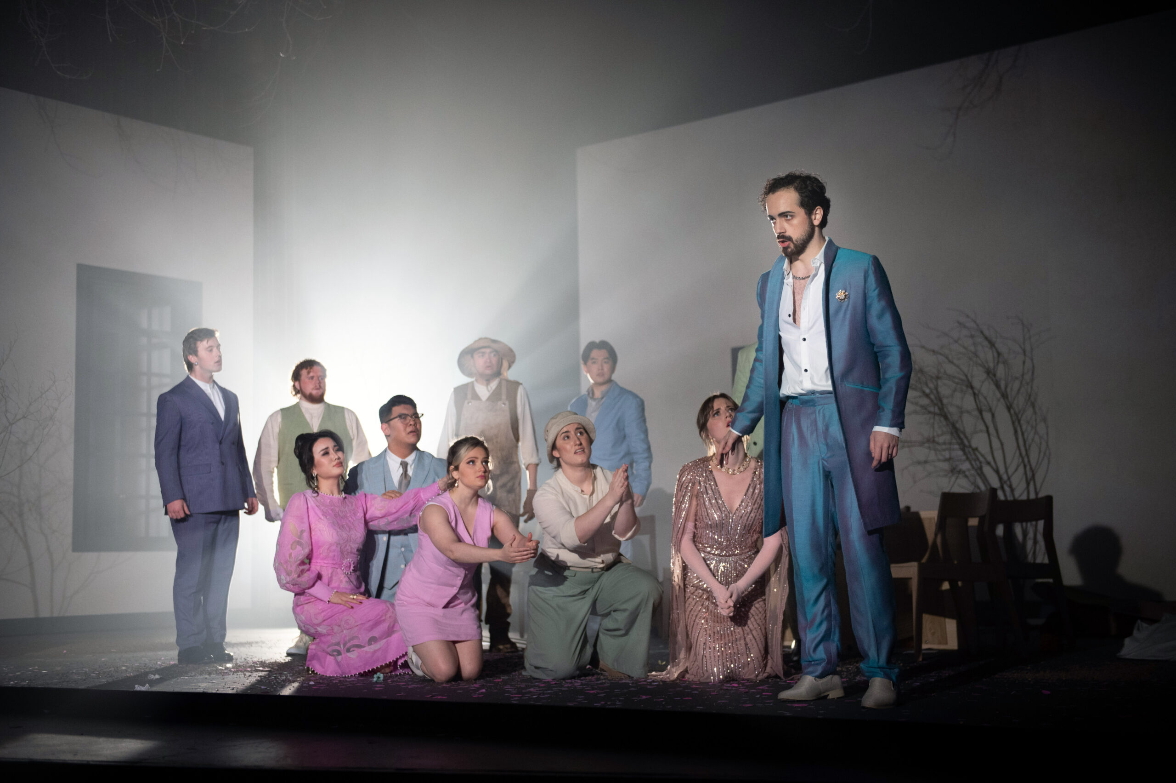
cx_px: 588
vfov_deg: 26.0
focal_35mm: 52
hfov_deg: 38.2
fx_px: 1697
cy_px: 392
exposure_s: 1/250
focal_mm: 52
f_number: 2.8
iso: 3200
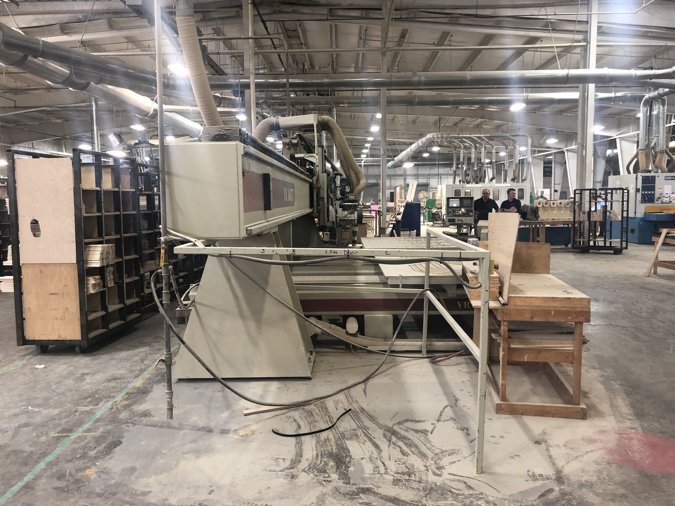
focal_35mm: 28
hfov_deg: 63.4
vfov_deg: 49.7
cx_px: 338
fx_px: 546
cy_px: 253
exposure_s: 1/17
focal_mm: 4
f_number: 1.8
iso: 40
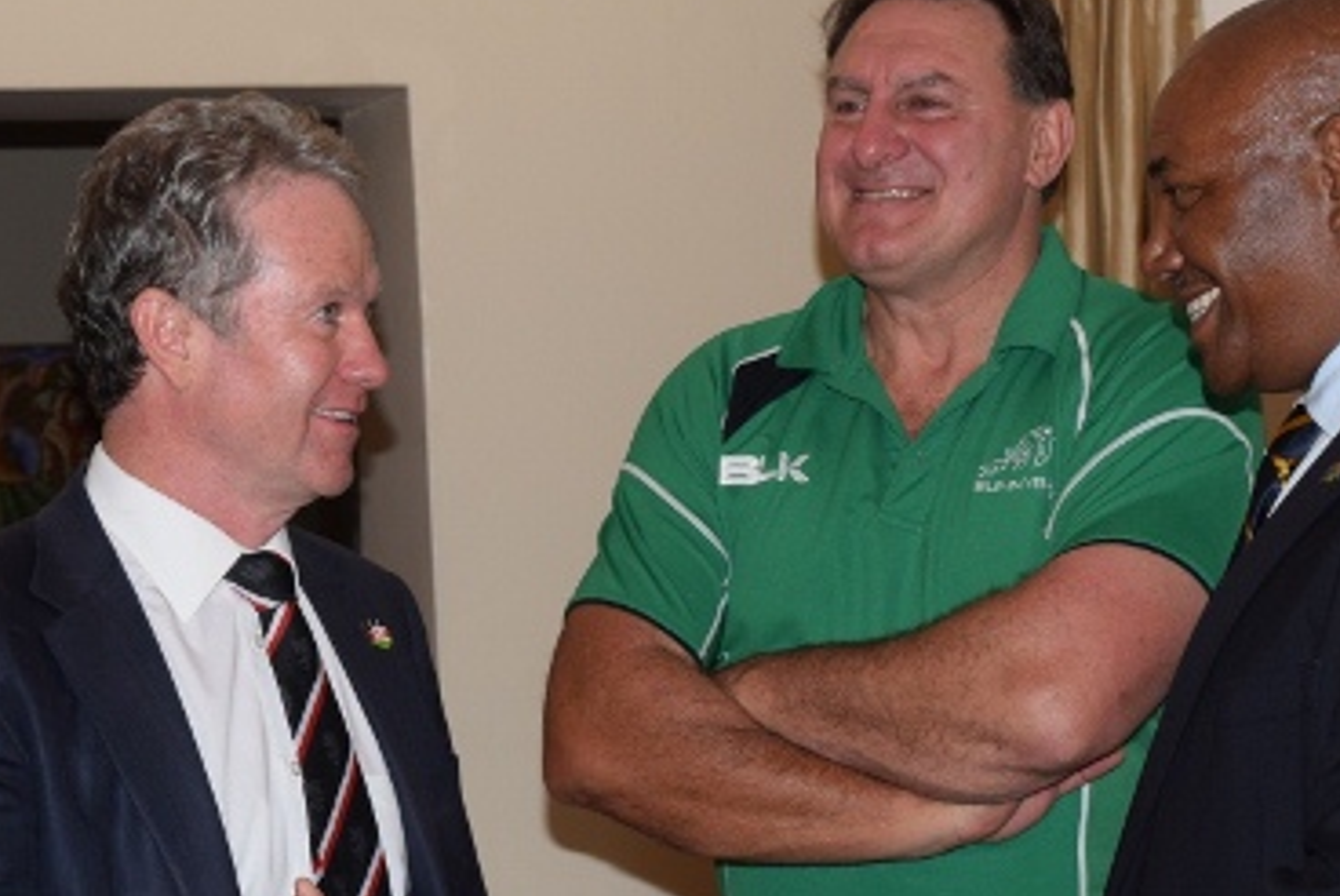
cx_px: 717
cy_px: 404
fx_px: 3725
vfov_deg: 13.7
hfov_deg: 20.4
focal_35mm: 100
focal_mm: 40
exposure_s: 1/60
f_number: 8
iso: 450
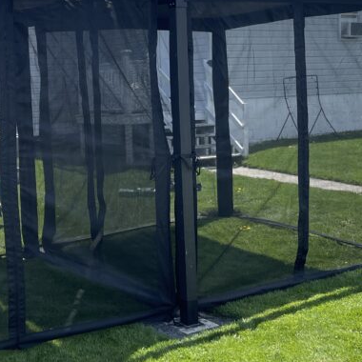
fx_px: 734
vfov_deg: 27.5
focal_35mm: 62
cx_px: 82
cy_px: 119
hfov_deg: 27.3
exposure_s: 1/2433
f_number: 1.6
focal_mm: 5.1
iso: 32
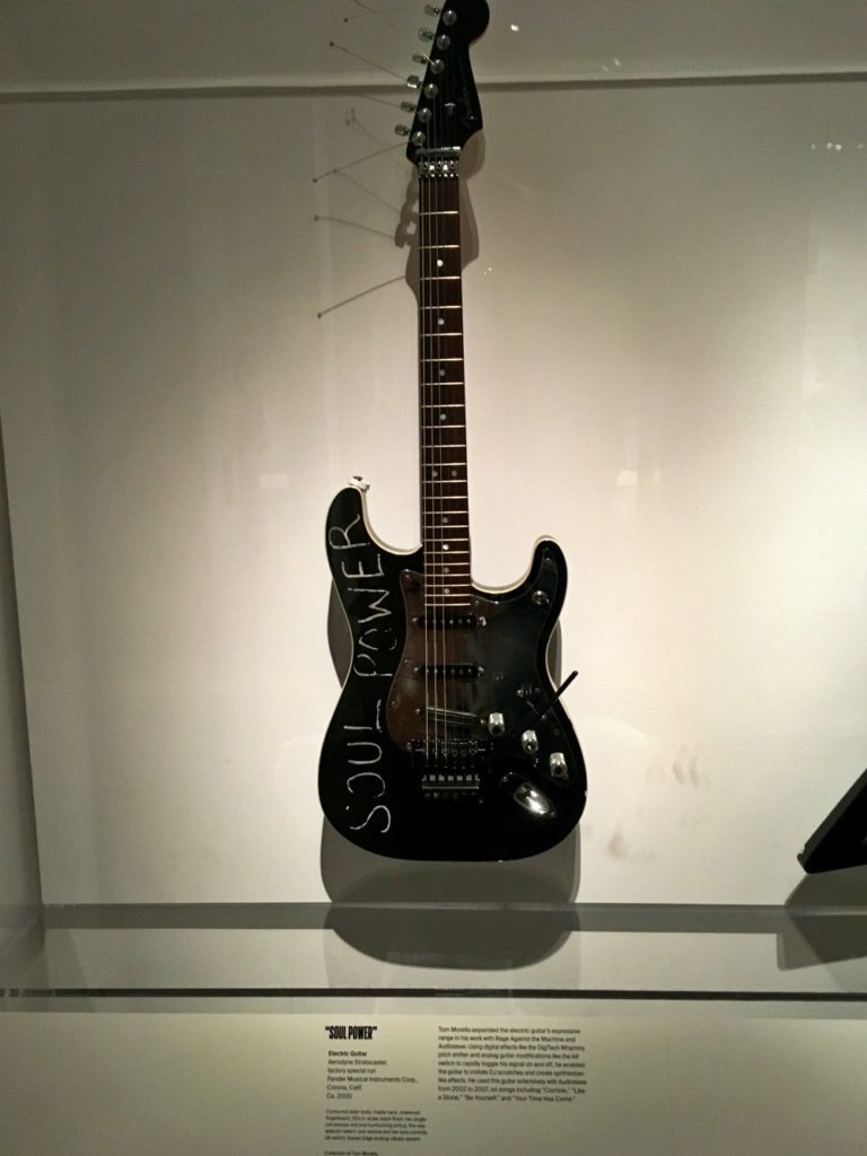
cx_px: 434
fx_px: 968
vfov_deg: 61.7
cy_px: 578
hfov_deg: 48.2
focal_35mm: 29
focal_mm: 4.15
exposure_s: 1/20
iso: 200
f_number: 2.2
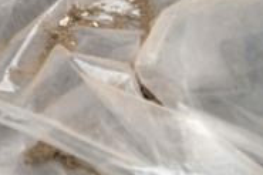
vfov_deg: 3.3
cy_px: -227
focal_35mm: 415
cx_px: -172
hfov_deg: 4.9
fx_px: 3029
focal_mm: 50
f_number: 4
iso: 80
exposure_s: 1/200
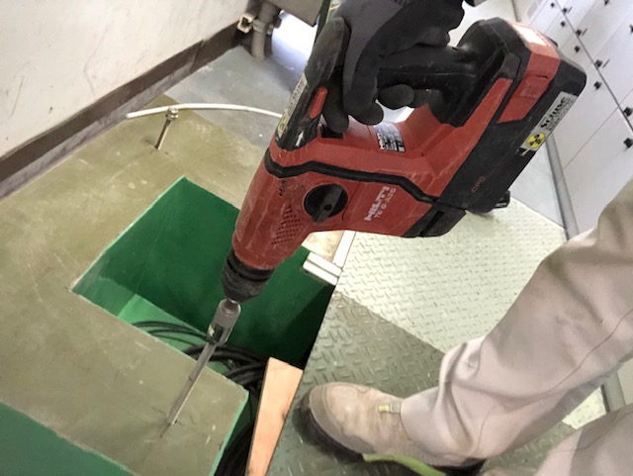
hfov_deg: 56.8
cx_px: 316
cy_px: 238
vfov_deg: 44.2
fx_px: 586
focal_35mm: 32
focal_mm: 2.87
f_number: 2.2
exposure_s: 1/25
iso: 500
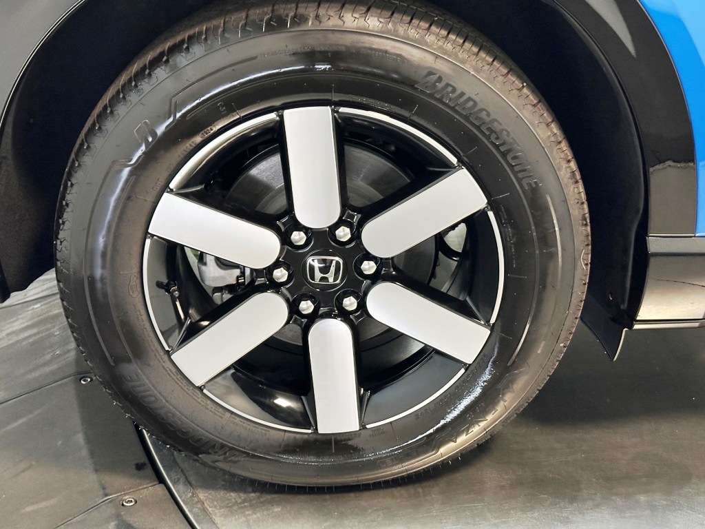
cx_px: 352
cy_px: 264
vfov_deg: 30.3
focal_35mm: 48
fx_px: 978
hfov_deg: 39.7
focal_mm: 6.86
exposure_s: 1/30
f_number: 1.78
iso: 500
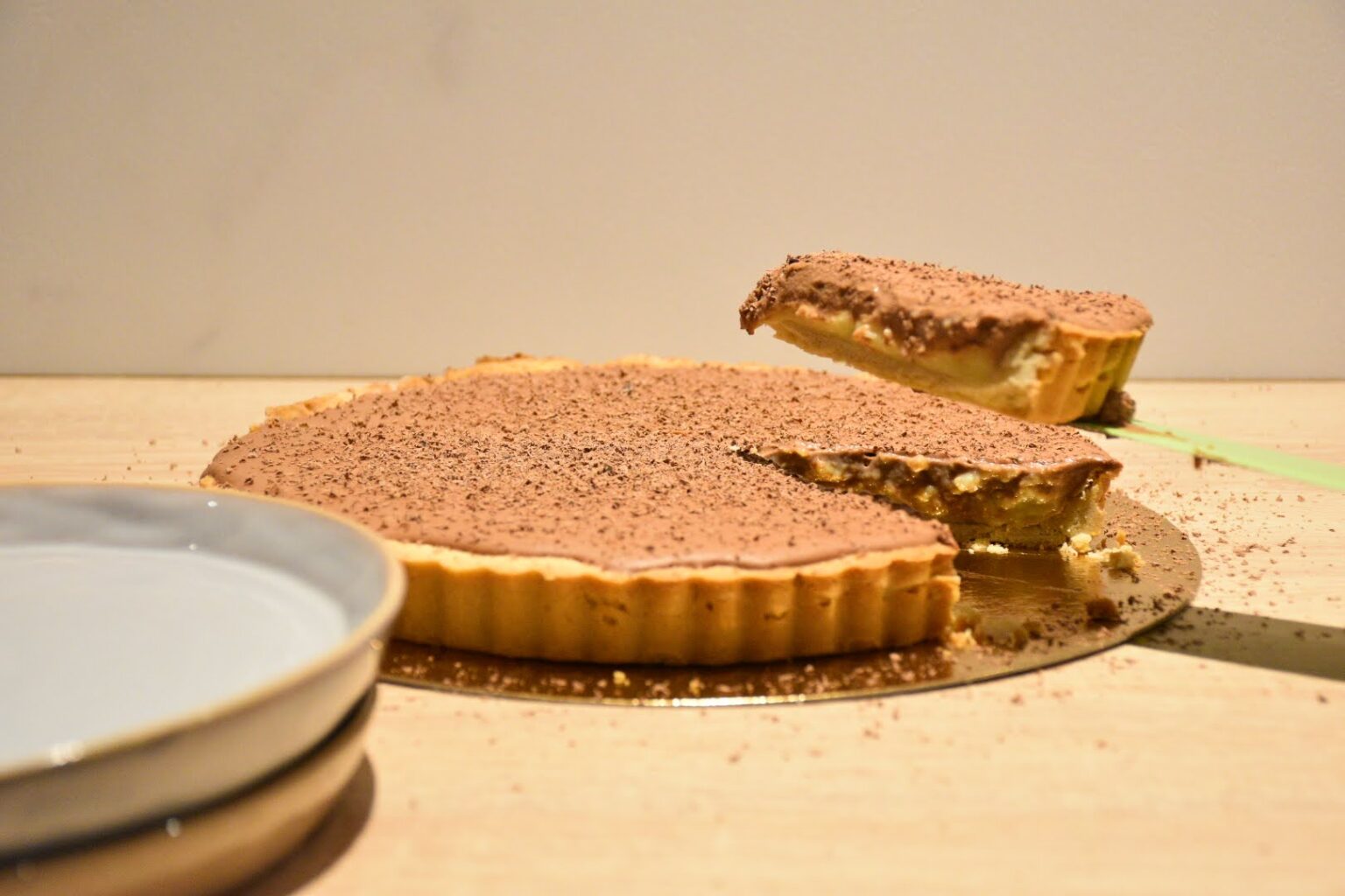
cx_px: 672
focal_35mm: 75
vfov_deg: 18.2
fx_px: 2802
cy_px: 448
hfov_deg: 27.0
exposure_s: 1/100
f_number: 4.8
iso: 3200
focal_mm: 50
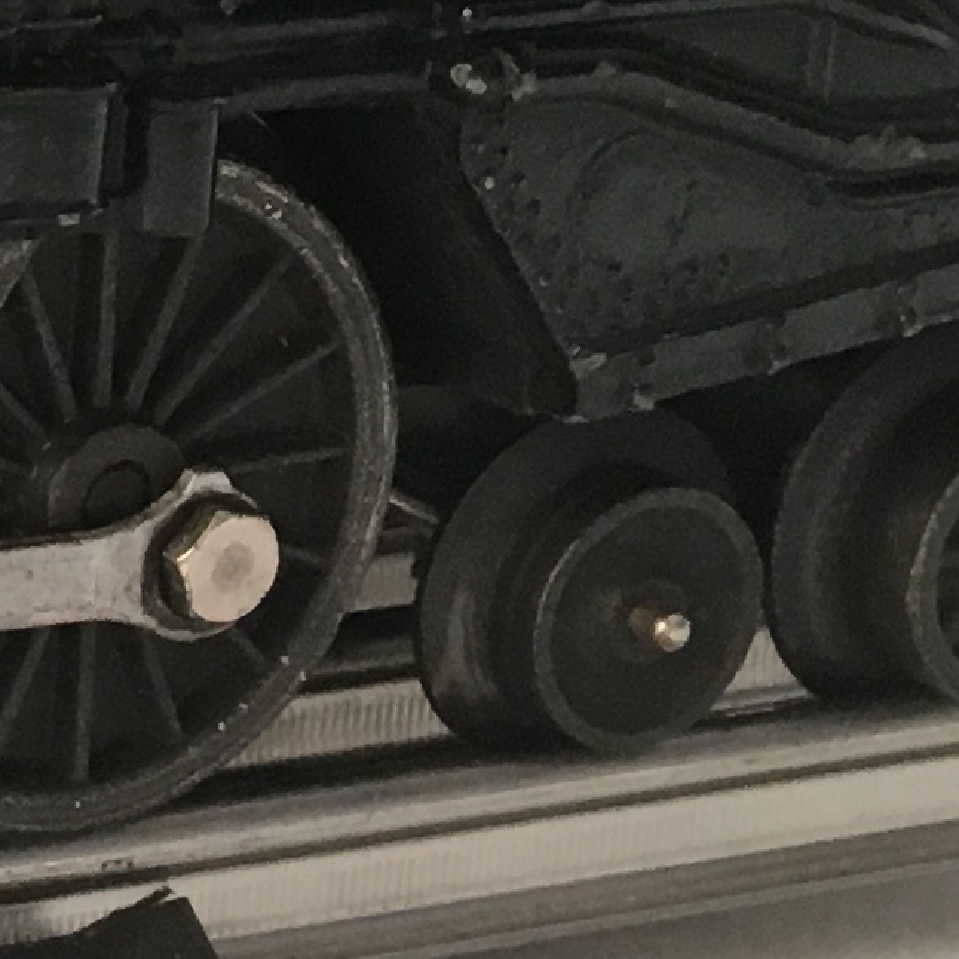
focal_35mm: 160
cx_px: -1191
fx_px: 5015
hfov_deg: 9.8
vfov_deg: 10.9
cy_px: 96
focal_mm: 4.15
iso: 80
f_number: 2.2
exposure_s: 1/30
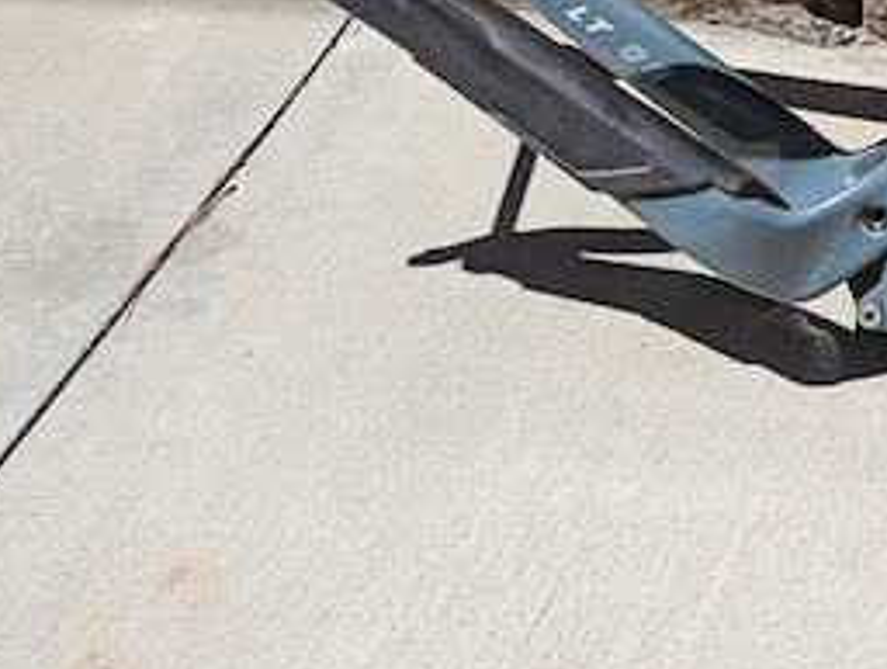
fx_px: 1925
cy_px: -128
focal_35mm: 75
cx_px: 1362
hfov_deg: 21.4
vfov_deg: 18.7
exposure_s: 1/1490
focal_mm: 6.81
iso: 41
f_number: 1.85
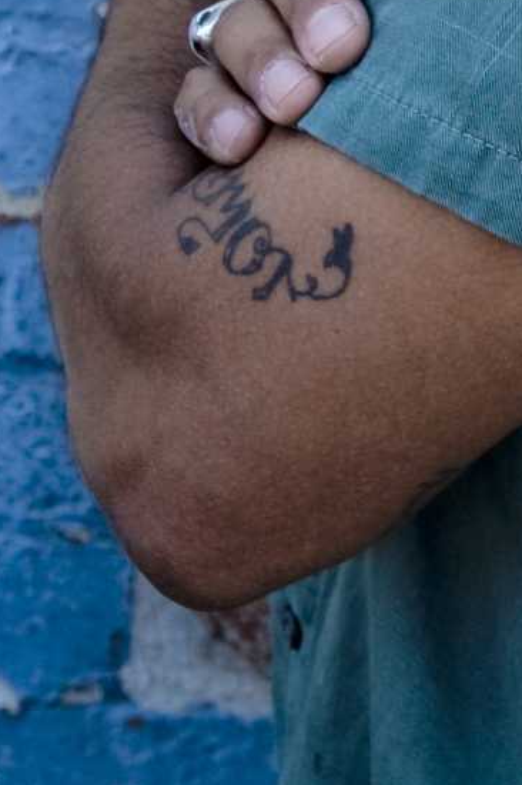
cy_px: -340
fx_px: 2918
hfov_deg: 9.9
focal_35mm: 134
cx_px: 825
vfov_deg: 14.4
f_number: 4.5
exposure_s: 1/160
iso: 200
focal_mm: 24
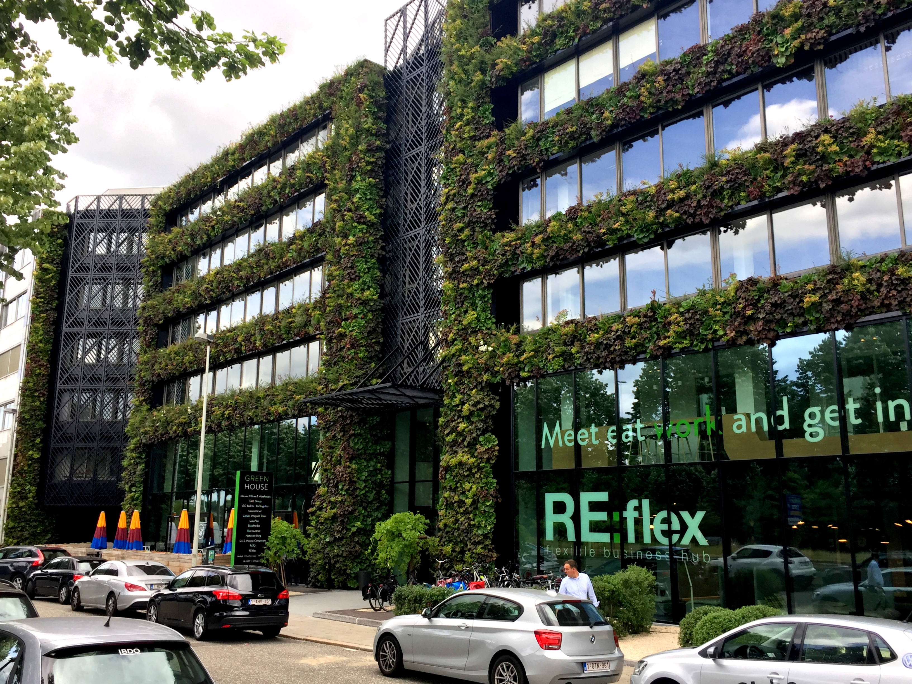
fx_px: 764
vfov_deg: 48.2
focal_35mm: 29
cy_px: 342
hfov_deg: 61.7
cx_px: 456
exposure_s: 1/565
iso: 32
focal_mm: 4.15
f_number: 2.2
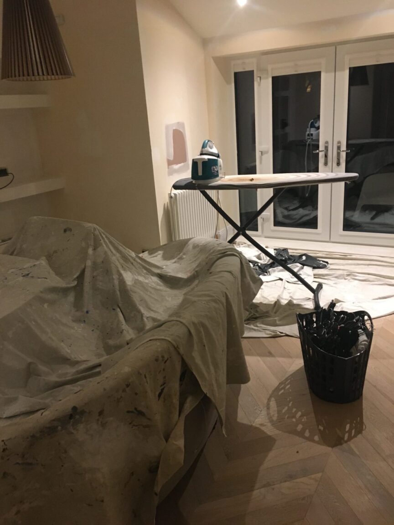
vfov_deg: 61.7
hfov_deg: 48.2
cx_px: 197
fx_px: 440
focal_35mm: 29
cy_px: 262
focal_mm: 4.15
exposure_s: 1/33
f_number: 2.2
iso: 250
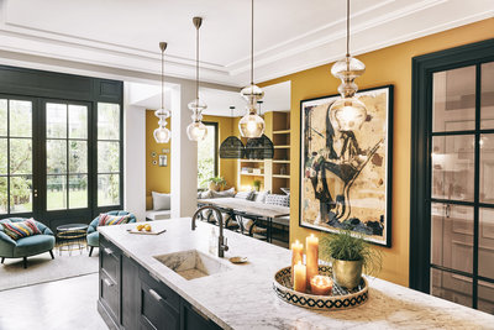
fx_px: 329
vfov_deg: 53.2
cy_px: 165
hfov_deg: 73.7
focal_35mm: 24
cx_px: 247
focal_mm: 24
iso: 64
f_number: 16
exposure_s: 8
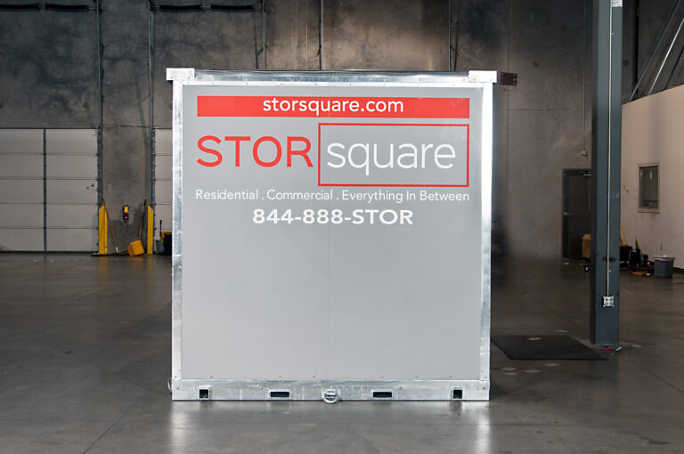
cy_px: 227
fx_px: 968
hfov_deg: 38.9
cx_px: 342
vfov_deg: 26.4
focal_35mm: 51
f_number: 8
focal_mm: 34
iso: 250
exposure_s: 1/4
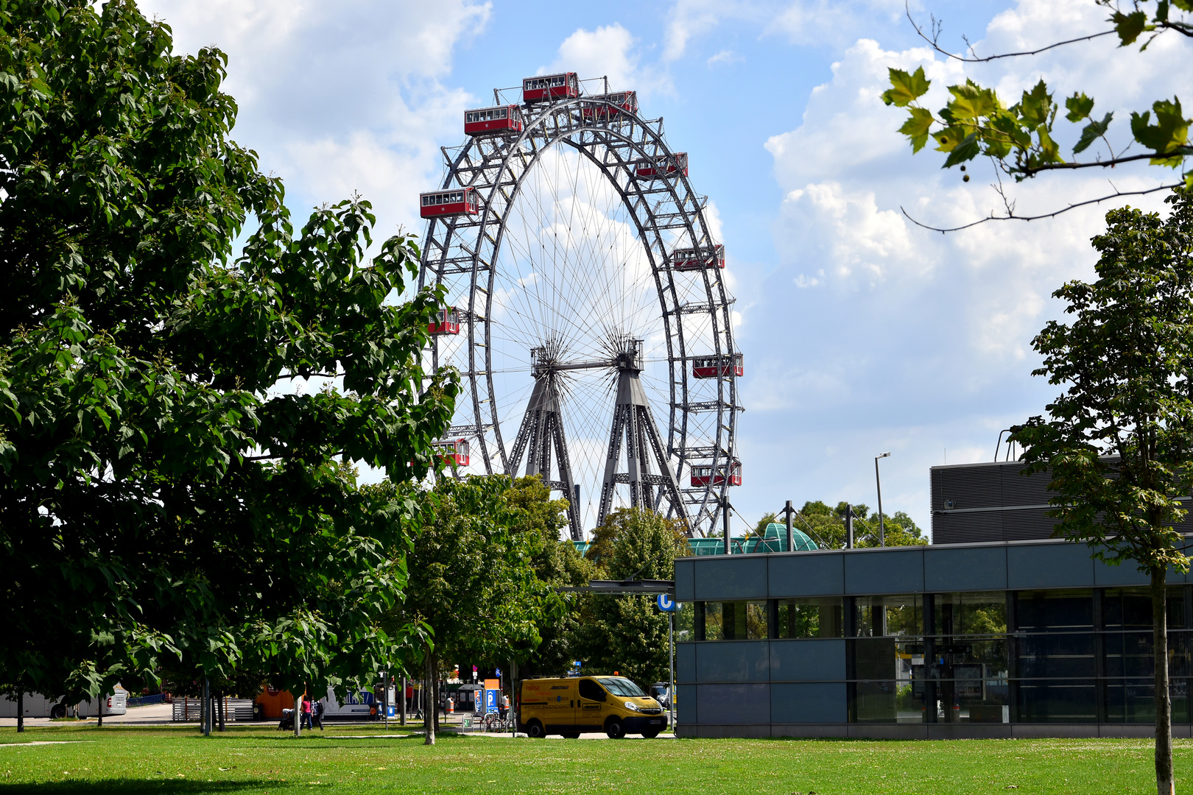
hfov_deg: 26.0
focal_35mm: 78
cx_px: 596
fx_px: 2585
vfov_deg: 17.5
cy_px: 398
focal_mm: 52
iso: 160
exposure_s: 1/1250
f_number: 5
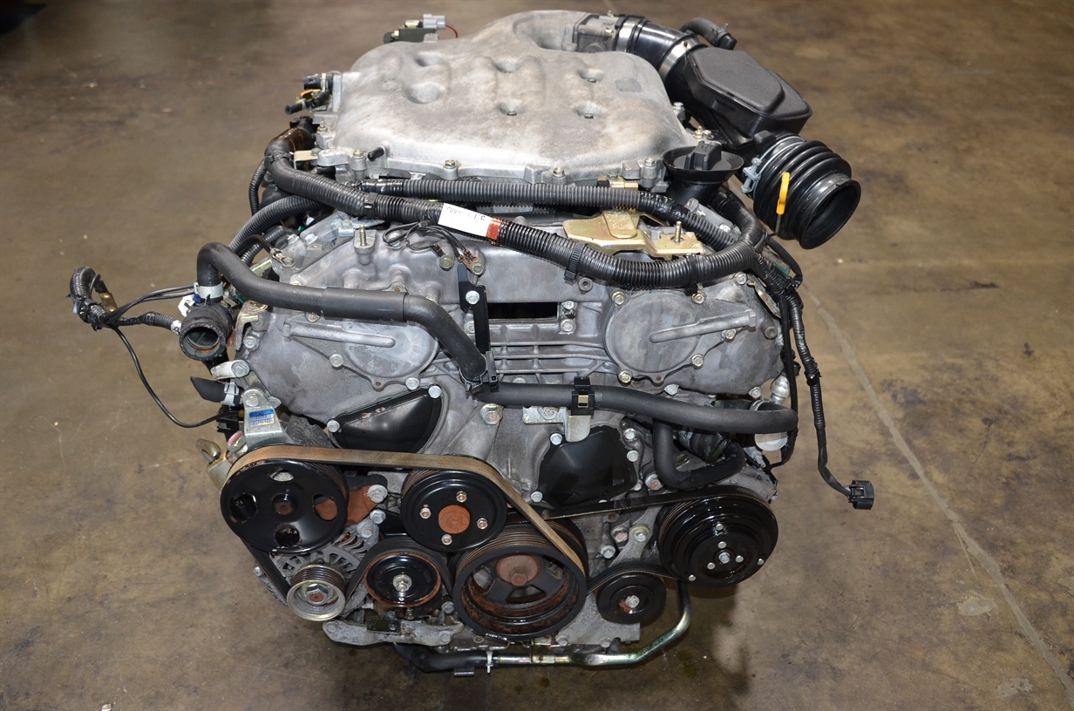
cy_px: 356
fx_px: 893
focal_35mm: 30
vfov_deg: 43.4
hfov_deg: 62.0
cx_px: 537
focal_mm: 20
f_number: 3.5
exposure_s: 1/60
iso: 800
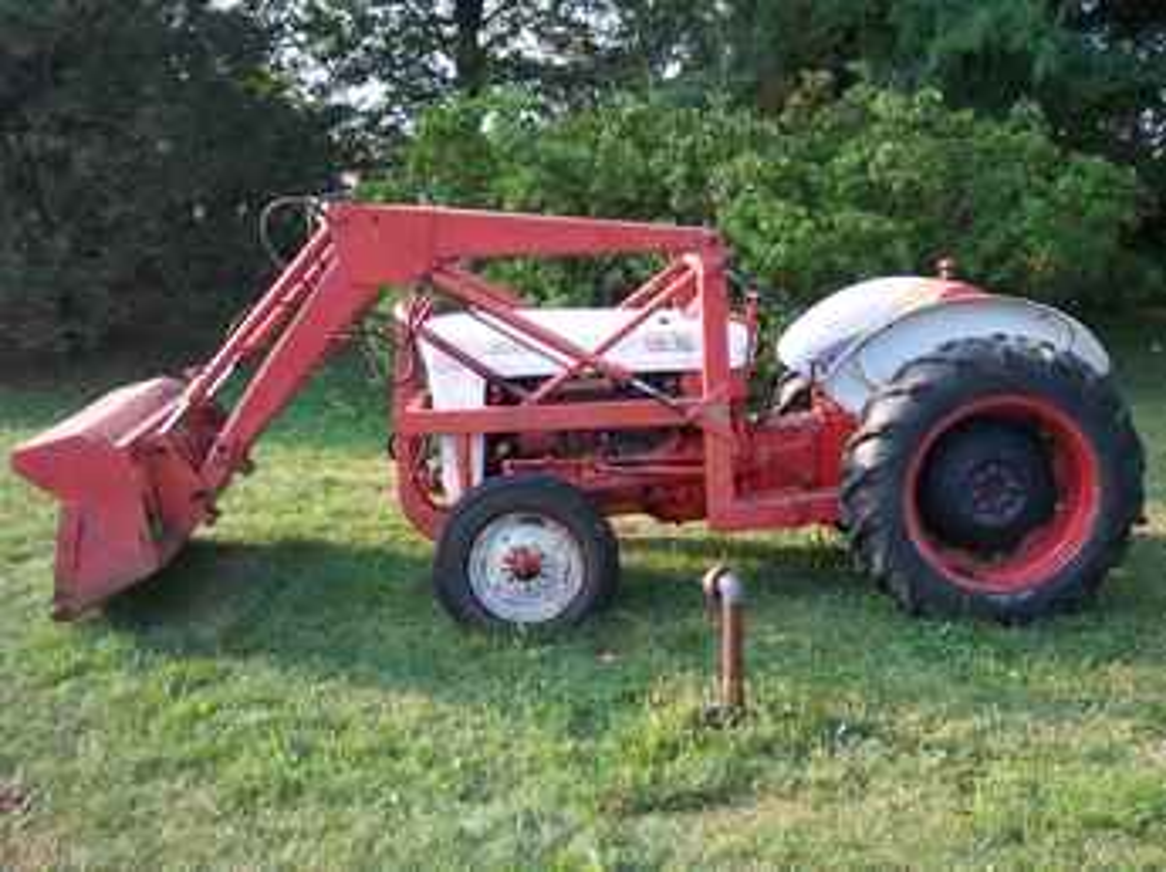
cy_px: 436
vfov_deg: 37.7
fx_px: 1279
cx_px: 583
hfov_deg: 49.0
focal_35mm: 38
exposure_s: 1/350
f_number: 2.8
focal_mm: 8
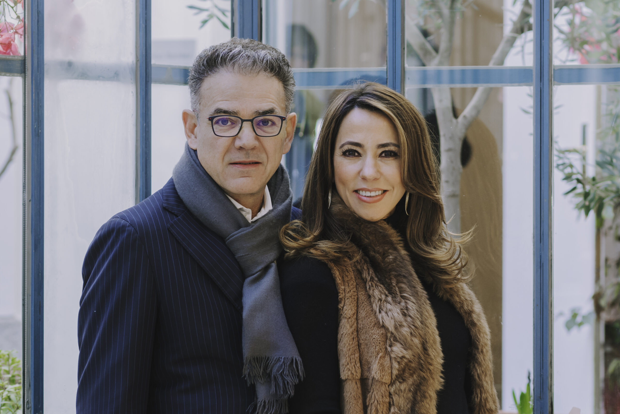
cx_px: 310
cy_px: 207
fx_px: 1464
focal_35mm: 85
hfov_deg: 23.9
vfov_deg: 16.1
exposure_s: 1/125
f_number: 4
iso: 400
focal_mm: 85
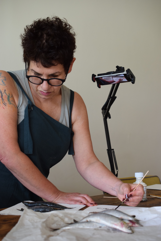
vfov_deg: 33.4
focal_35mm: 60
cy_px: 120
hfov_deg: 22.6
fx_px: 402
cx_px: 80
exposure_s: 1/60
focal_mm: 40
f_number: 4
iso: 800
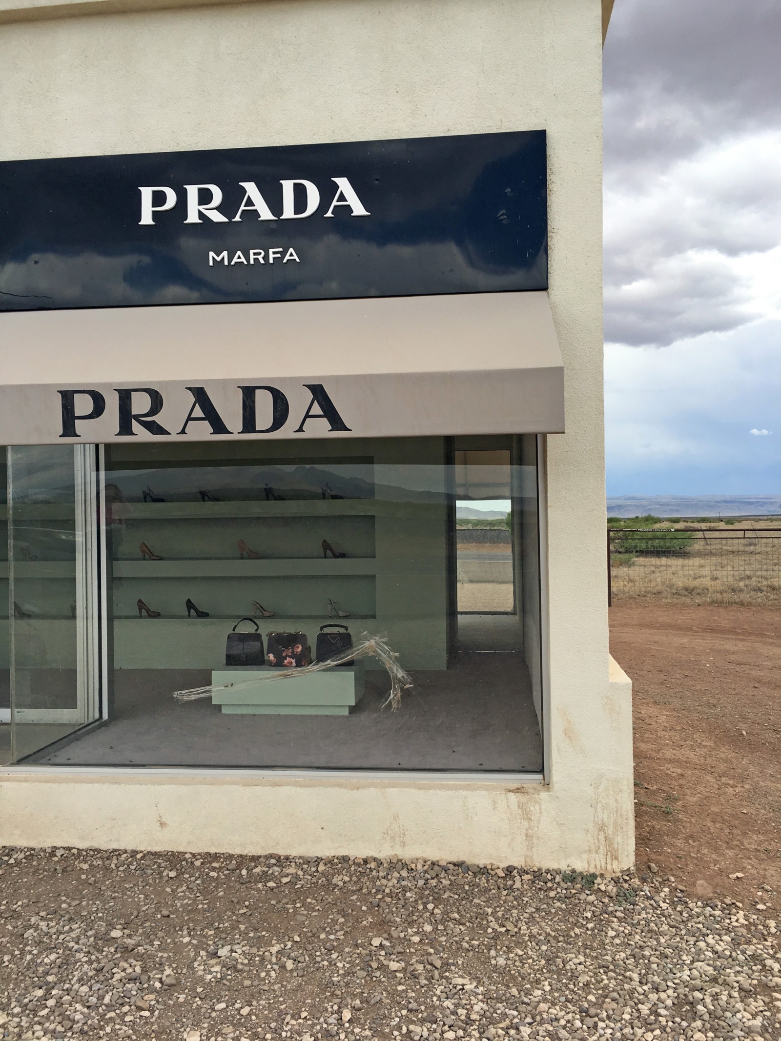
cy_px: 520
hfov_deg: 48.2
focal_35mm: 29
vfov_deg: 61.7
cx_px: 390
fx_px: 873
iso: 25
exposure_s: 1/894
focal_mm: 4.15
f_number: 2.2
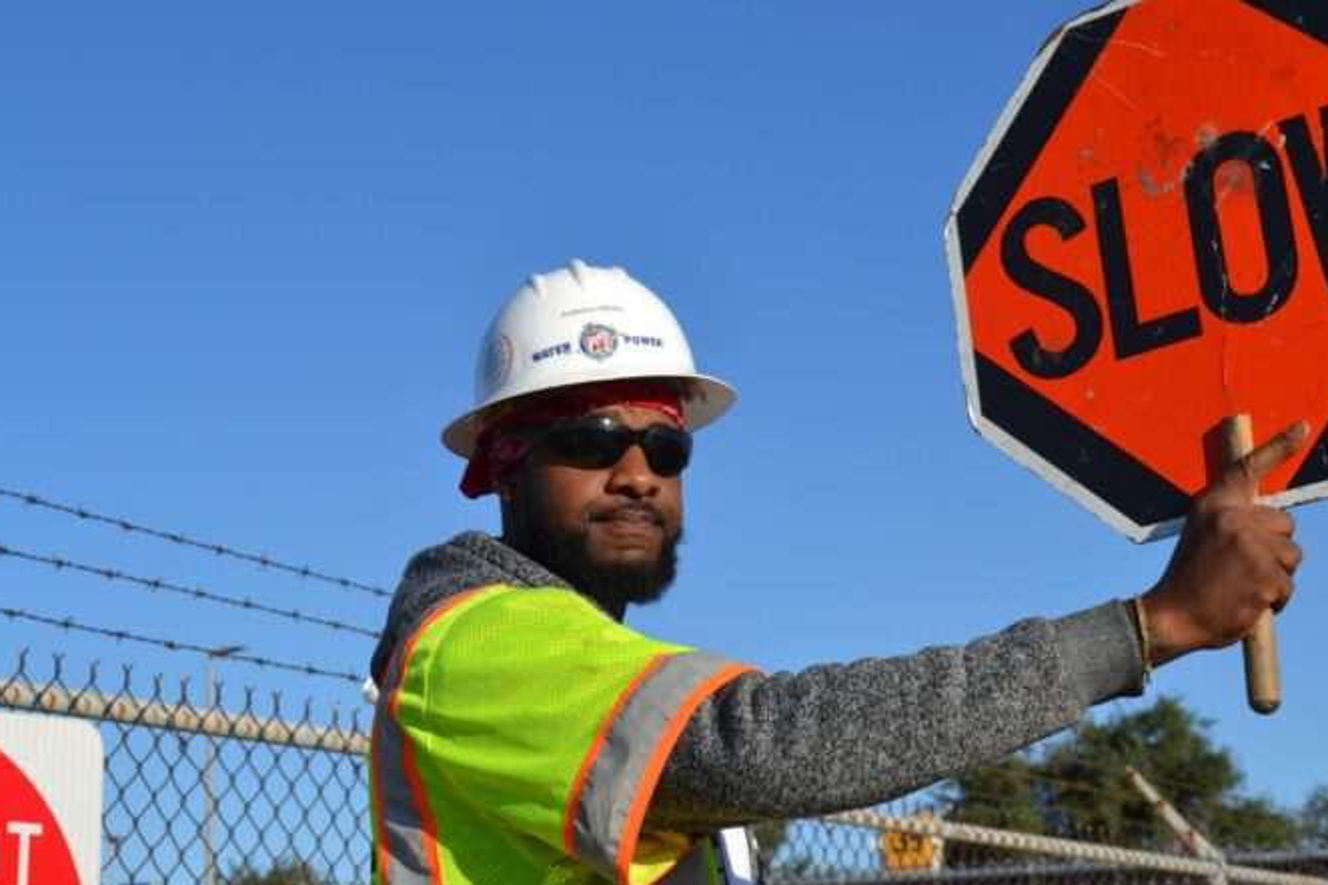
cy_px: 481
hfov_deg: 30.5
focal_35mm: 66
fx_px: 2434
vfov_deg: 20.6
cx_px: 741
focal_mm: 38
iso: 100
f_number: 8
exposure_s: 1/250
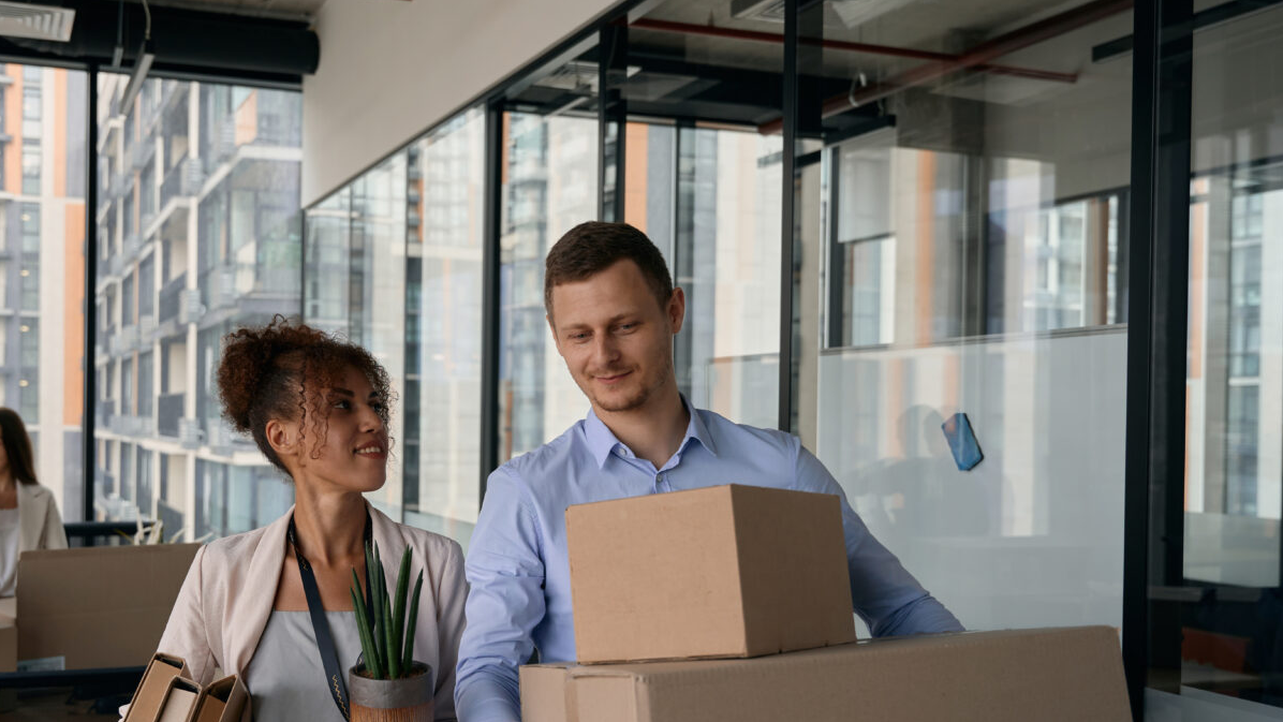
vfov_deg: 30.2
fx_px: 1336
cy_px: 425
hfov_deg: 50.6
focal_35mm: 39
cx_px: 460
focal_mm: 29.2
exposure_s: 1/250
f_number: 3.2
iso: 400
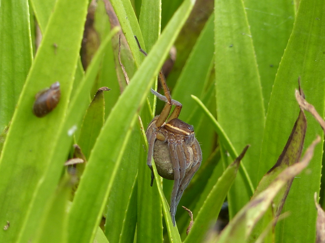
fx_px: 11265
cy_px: 122
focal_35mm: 1200
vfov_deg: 1.2
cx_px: 162
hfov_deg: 1.7
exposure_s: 1/200
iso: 100
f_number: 4
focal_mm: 108
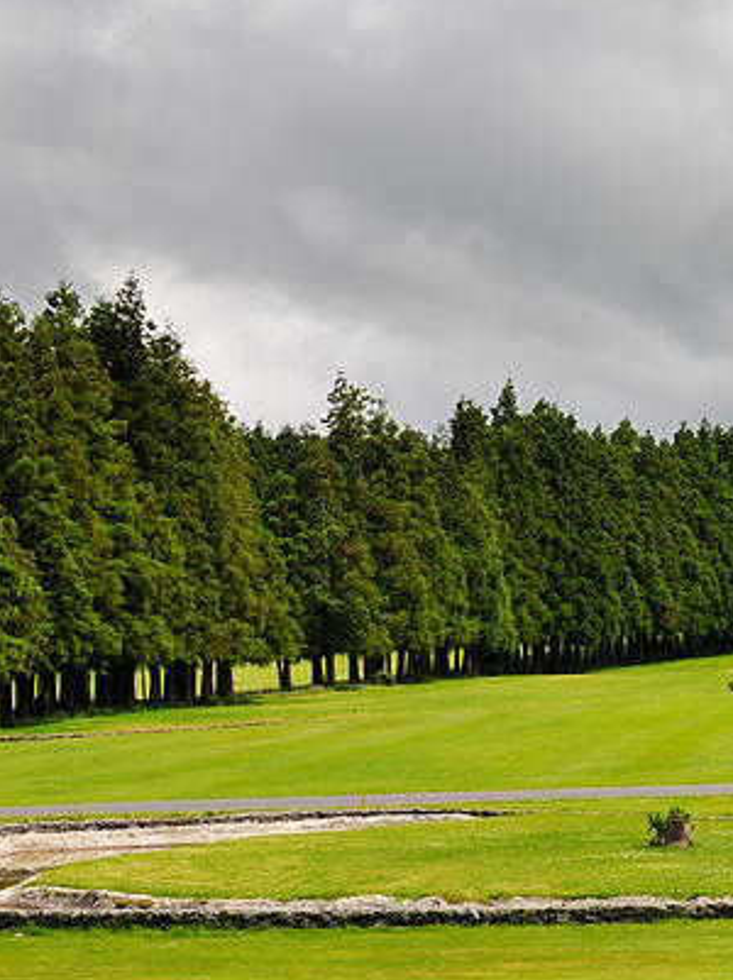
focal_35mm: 94
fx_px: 2658
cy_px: 753
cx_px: 1383
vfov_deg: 20.7
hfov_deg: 13.7
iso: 100
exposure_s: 1/320
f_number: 8
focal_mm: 34
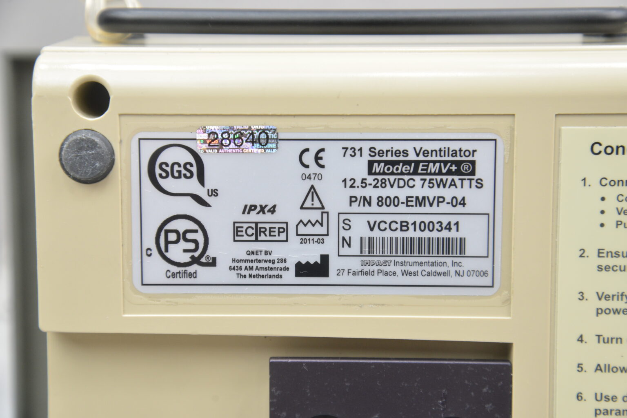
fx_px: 1481
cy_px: 209
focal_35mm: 85
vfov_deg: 16.1
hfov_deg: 23.9
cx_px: 314
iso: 1600
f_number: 6.3
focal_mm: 85
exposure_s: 1/60
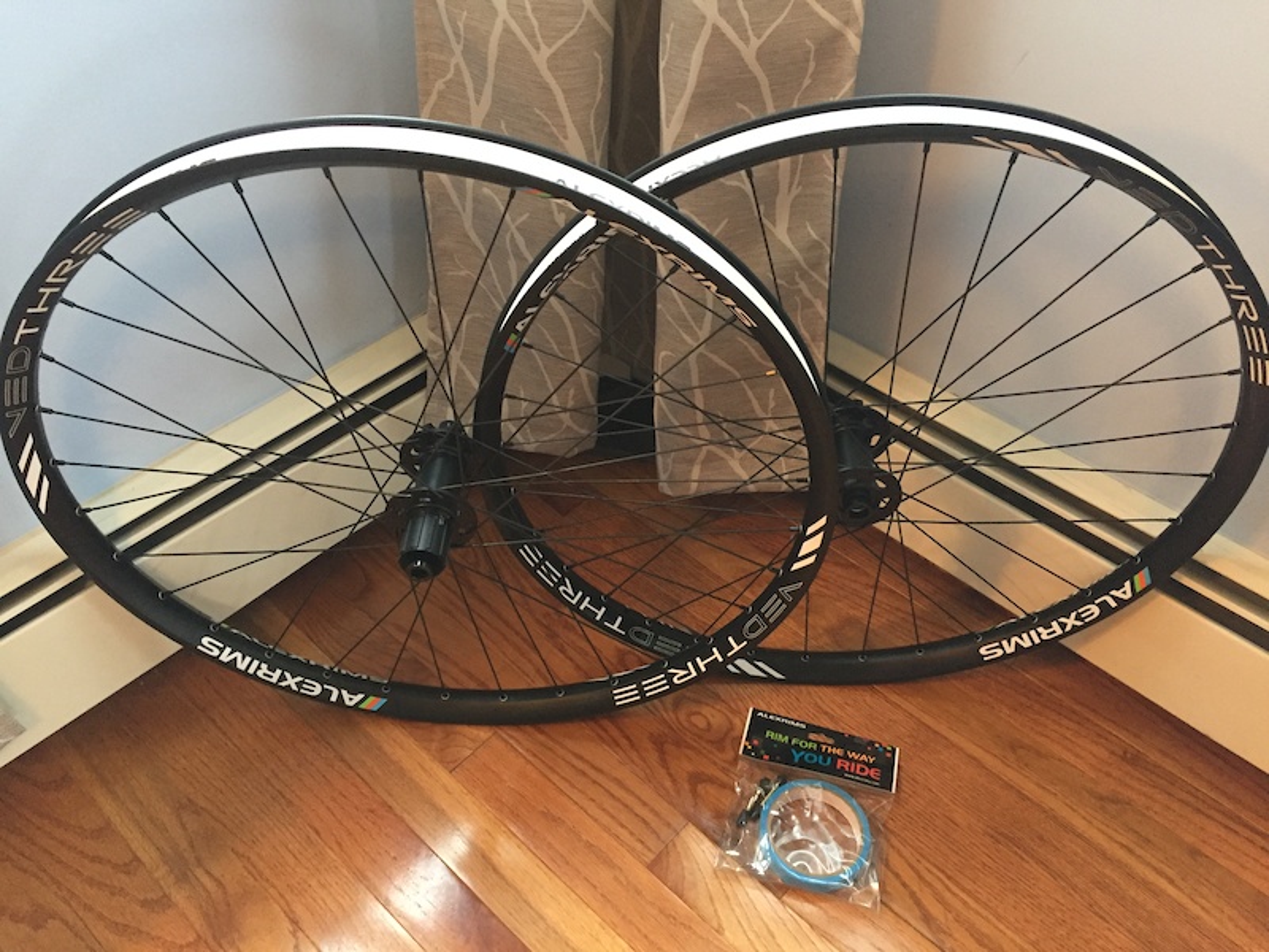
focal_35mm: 29
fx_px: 1063
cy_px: 476
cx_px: 634
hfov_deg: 61.7
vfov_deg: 48.2
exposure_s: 1/24
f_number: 2.2
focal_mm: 4.15
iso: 250
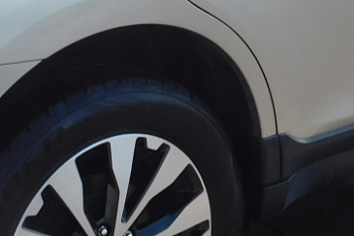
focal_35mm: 105
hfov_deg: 19.4
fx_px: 1032
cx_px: 122
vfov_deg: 12.7
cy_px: -37
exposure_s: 1/800
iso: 125
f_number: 3
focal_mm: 4
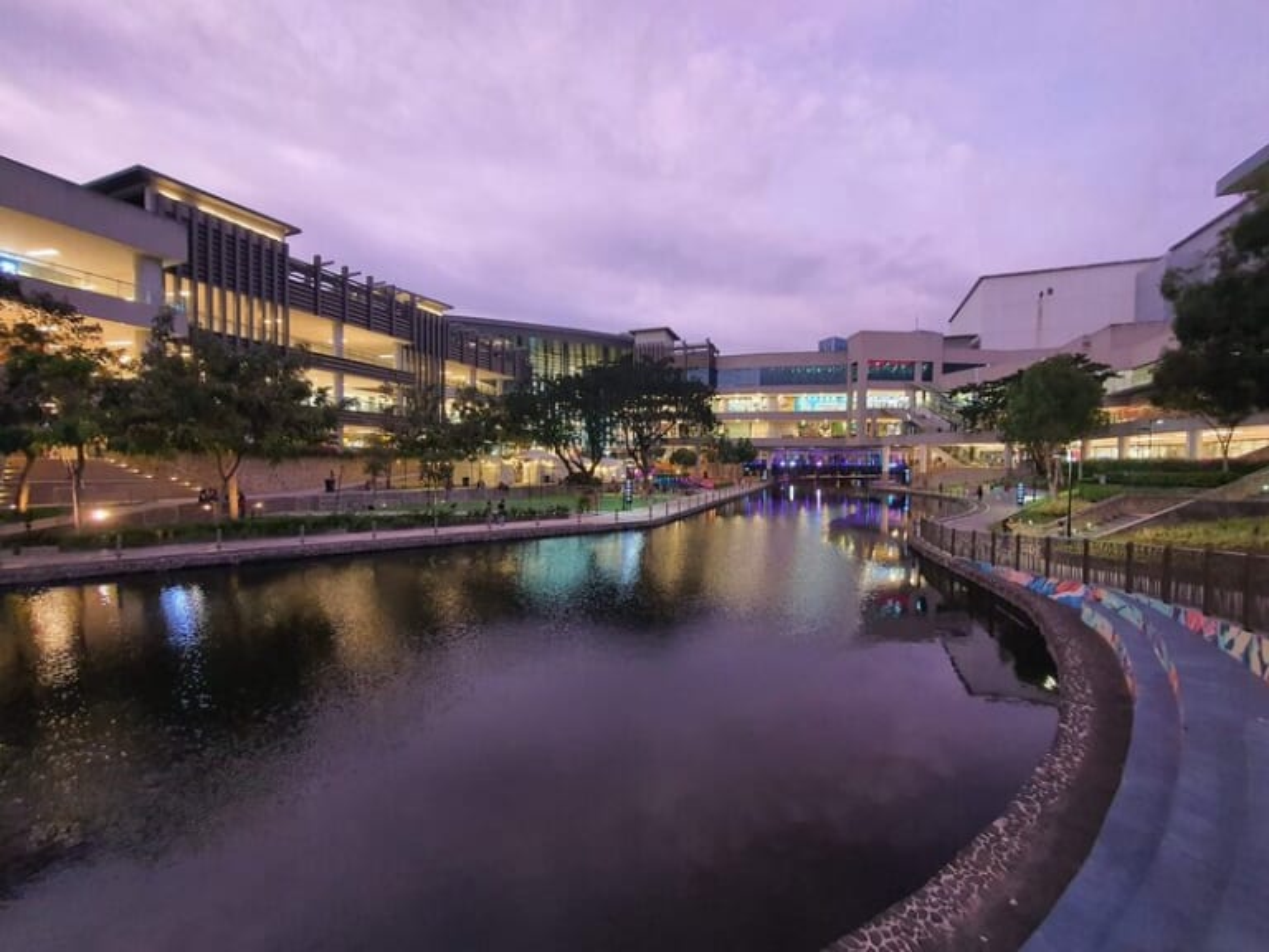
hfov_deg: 106.2
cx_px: 634
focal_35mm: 13
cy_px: 476
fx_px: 477
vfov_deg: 89.9
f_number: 2.2
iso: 400
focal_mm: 1.8
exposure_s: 1/30
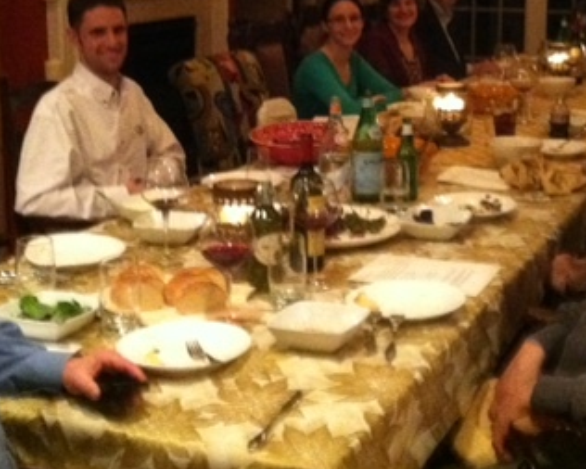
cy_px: 117
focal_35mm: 69
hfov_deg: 27.5
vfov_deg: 22.0
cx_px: 341
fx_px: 1197
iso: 1000
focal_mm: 3.85
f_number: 2.8
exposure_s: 1/15
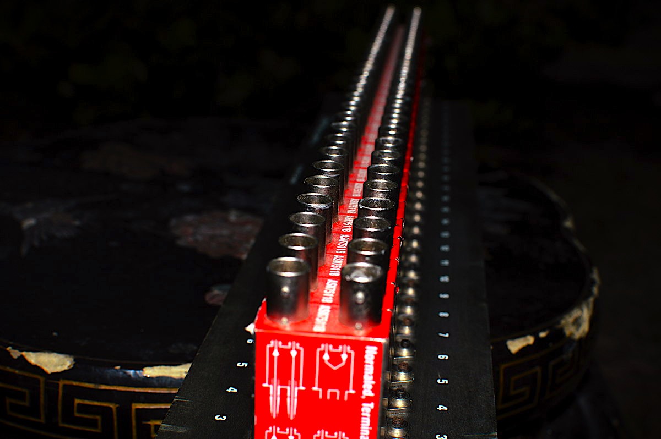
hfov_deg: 37.9
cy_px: 220
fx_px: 963
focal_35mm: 52
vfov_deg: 25.7
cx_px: 330
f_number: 8
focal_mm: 35
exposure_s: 1/60
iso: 100
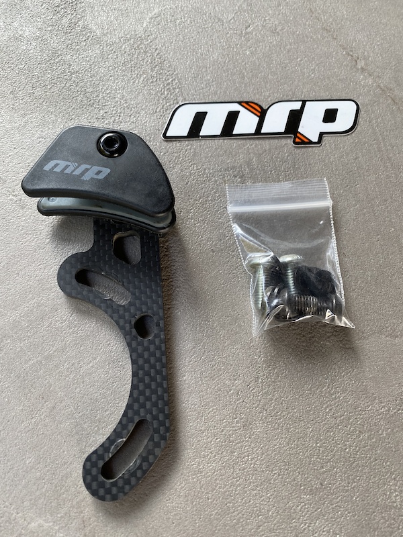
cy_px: 268
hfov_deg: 53.1
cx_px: 202
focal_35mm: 26
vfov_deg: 67.3
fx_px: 404
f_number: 1.8
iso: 80
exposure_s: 1/121
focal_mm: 4.25
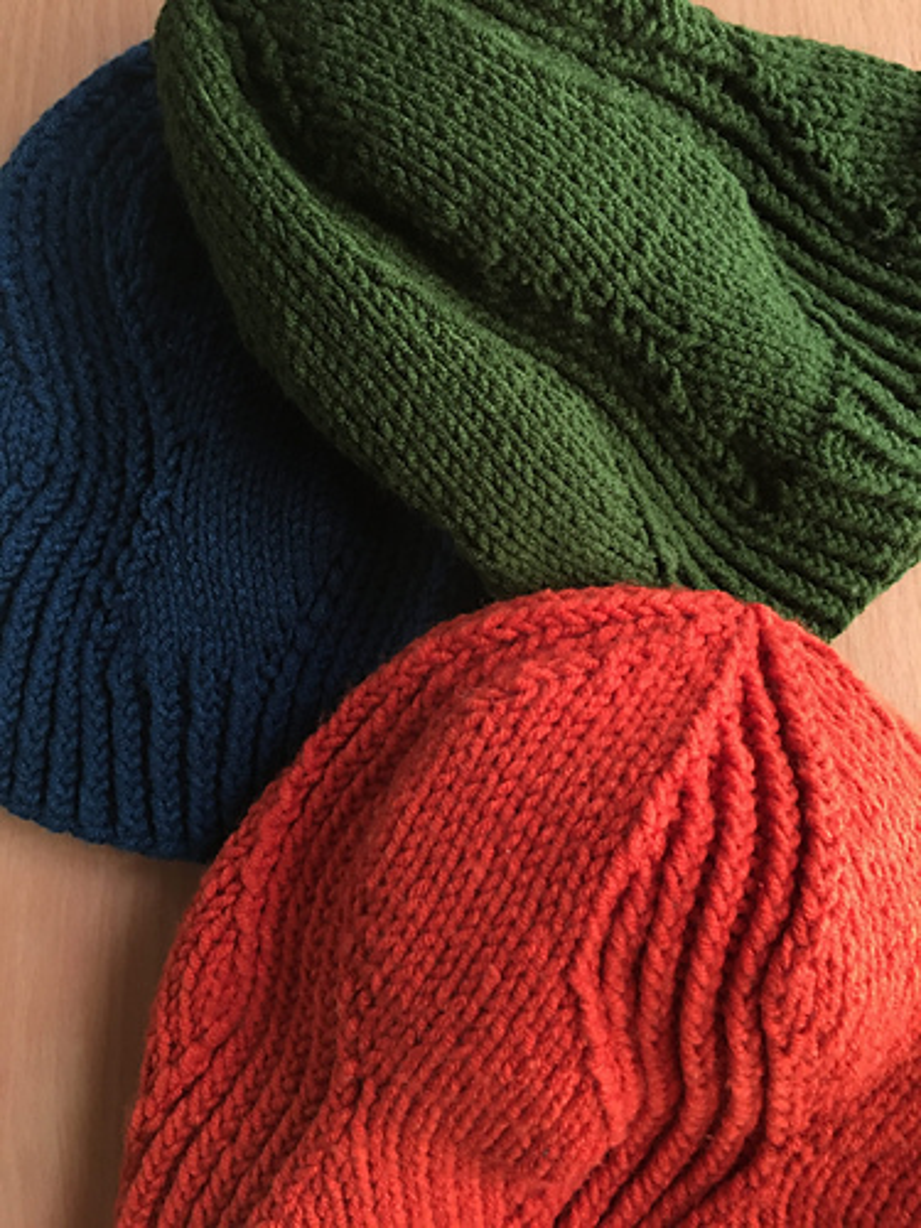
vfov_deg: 61.7
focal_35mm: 29
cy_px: 614
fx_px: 1029
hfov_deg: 48.2
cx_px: 460
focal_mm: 4.15
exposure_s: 1/10
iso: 80
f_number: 2.2
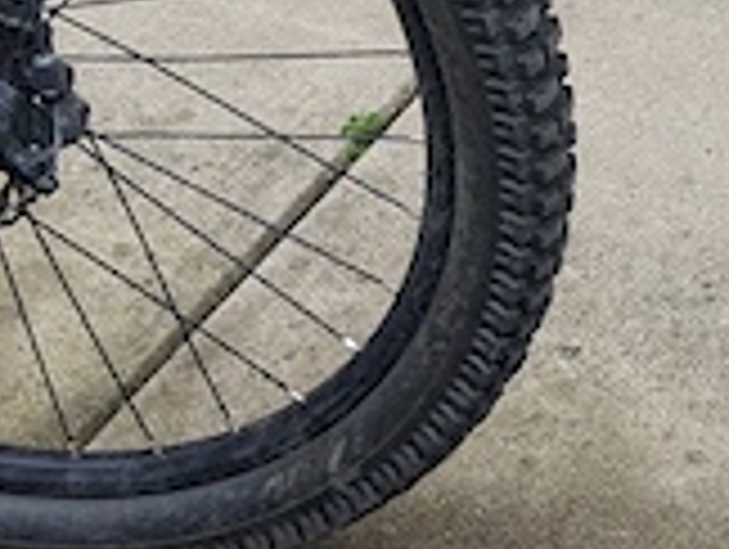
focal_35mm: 133
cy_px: -252
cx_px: 1161
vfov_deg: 10.8
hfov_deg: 13.7
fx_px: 2805
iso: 47
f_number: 1.73
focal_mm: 4.38
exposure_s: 1/73.8
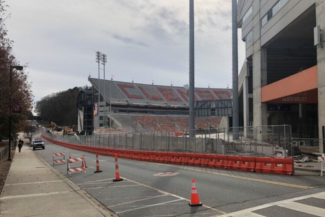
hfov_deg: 61.9
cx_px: 163
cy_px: 116
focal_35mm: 30
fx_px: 271
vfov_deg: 43.6
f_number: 1.8
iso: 20
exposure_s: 1/2404
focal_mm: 3.99
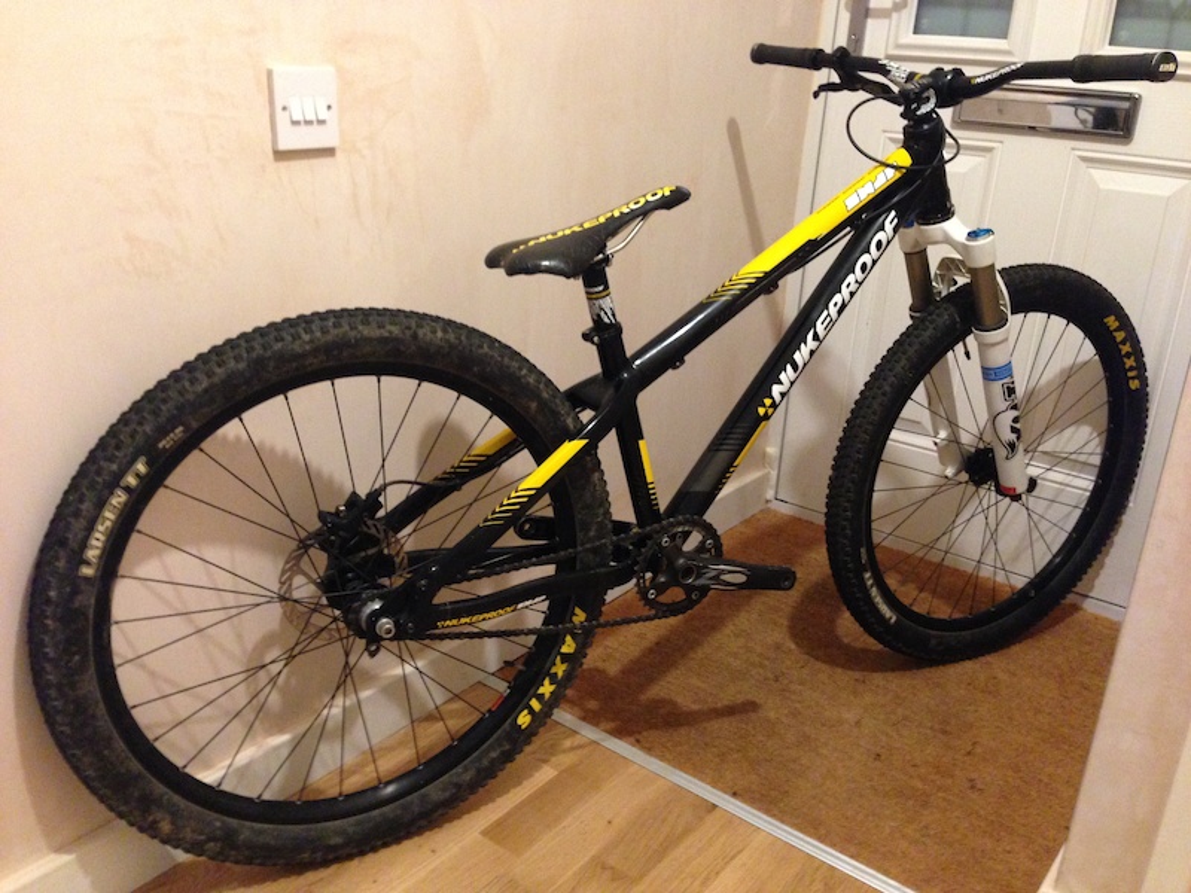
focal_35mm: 33
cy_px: 446
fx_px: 1135
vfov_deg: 42.9
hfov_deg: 55.4
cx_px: 596
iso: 400
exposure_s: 1/17
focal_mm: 4.12
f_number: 2.4
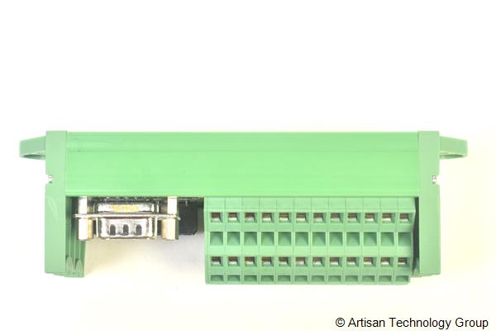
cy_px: 166
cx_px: 248
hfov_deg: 35.1
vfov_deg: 23.8
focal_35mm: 57
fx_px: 785
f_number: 13
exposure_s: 1/200
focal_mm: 38
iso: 200
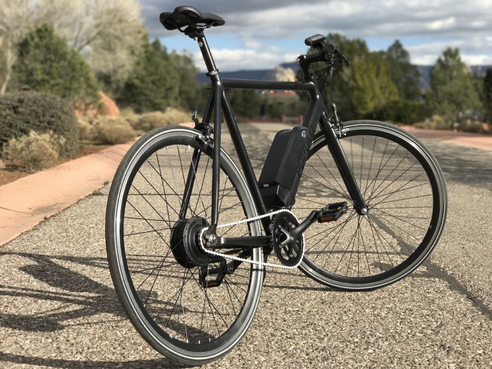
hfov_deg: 33.8
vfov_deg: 25.7
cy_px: 184
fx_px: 810
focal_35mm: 57
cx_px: 246
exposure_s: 1/507
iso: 20
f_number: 2.8
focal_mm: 6.6
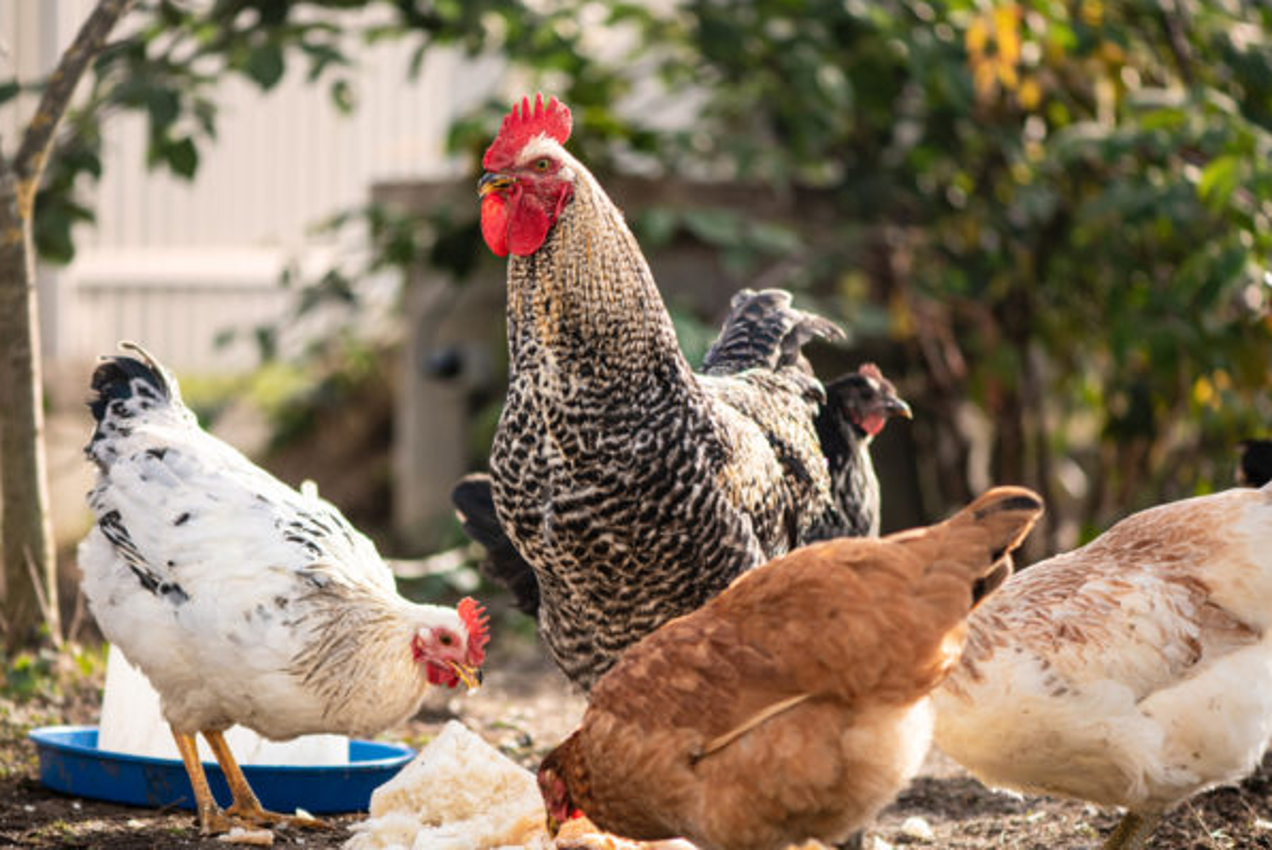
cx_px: 592
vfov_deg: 10.2
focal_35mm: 135
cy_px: 459
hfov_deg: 15.2
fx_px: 4773
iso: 200
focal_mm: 105
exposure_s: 1/1000
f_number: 2.8
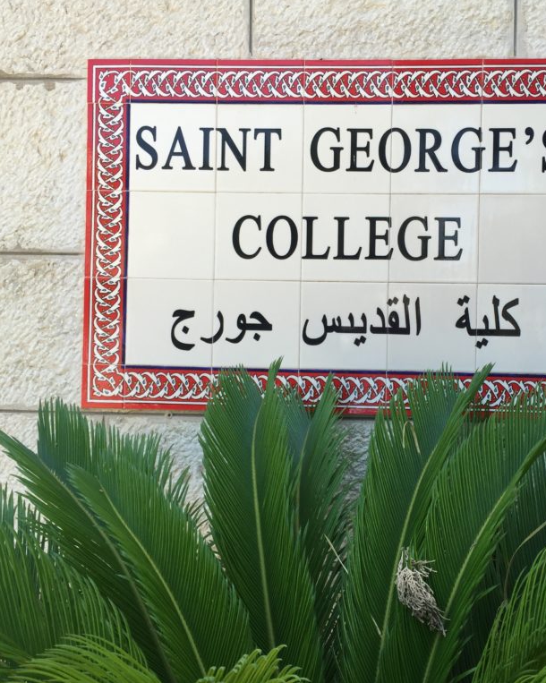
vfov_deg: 47.9
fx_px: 768
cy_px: 340
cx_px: 357
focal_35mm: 38
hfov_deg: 38.8
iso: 32
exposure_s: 1/329
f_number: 2.2
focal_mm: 4.15
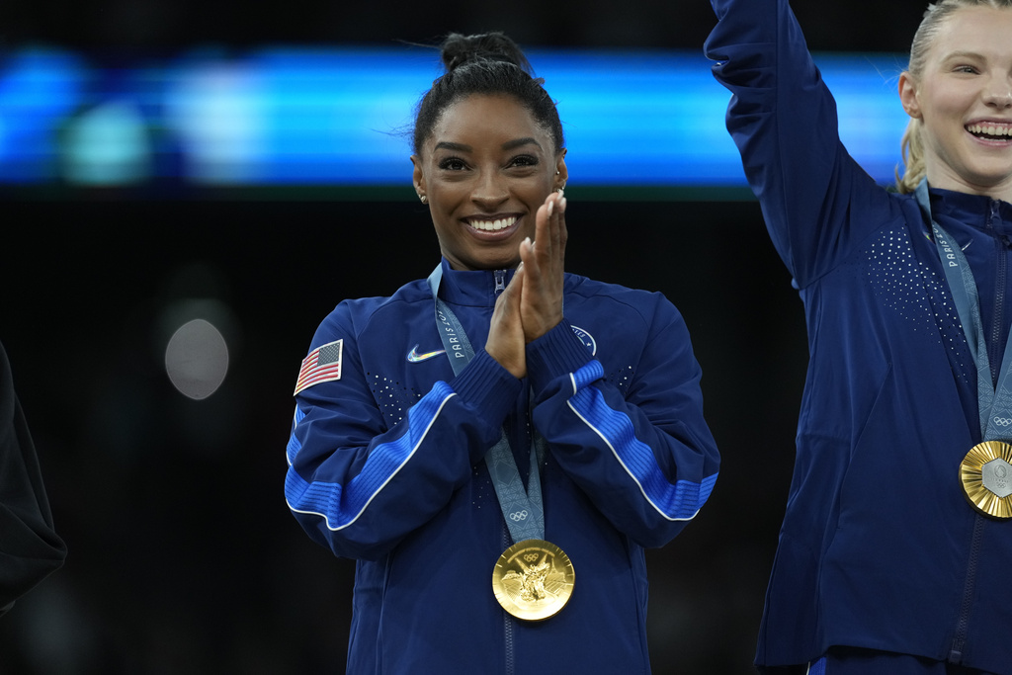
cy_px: 338
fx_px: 8434
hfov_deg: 6.9
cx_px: 506
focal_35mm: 300
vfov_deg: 4.6
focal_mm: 300
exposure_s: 1/2000
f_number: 2.8
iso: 2000
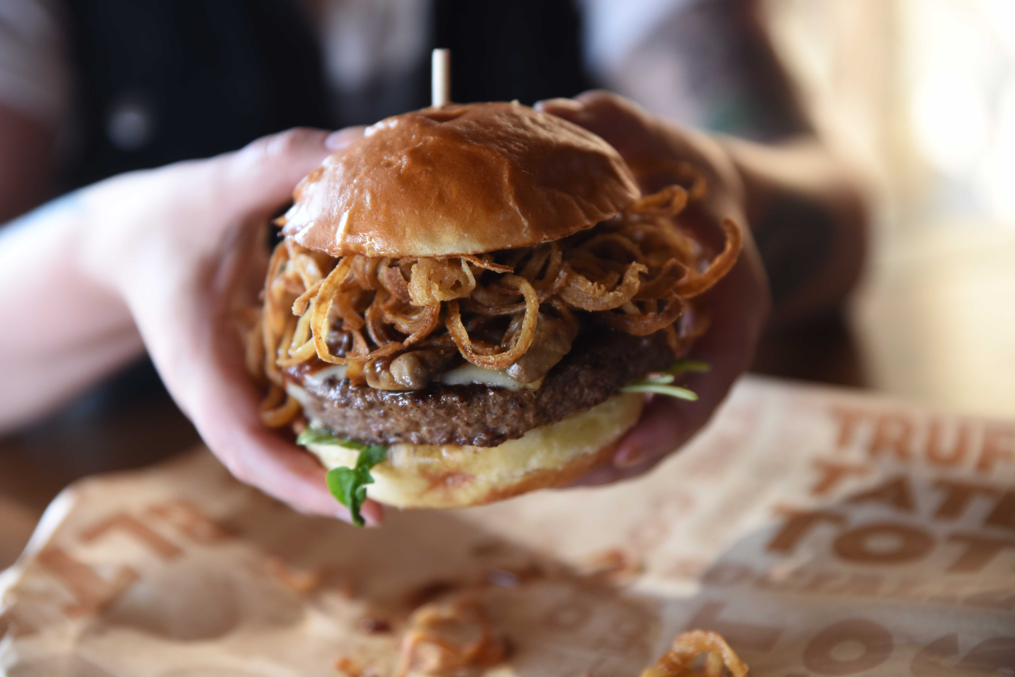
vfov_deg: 19.5
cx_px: 508
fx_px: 1974
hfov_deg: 28.8
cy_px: 338
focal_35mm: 70
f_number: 2.8
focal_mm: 70
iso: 800
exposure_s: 1/250
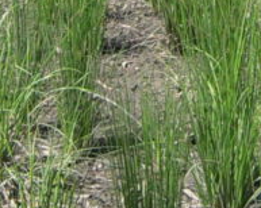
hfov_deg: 8.8
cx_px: 252
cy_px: -81
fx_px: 1682
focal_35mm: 218
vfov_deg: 7.0
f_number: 5.4
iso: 100
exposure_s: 1/200
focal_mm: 5
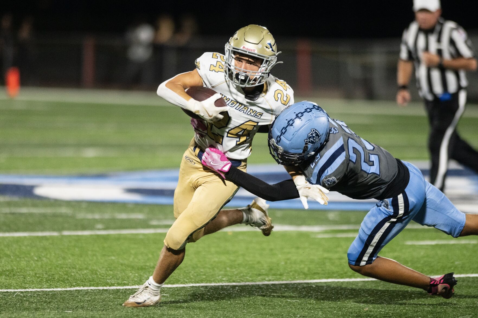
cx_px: 239
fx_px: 3983
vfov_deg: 4.6
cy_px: 159
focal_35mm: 300
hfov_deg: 6.9
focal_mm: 300
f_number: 2.8
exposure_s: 1/1000
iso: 6400
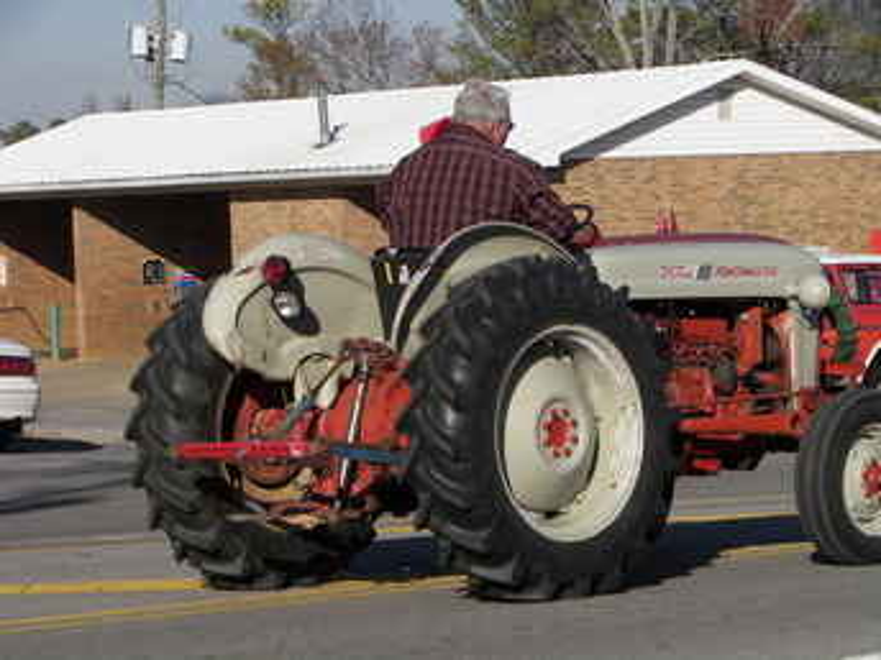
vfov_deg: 10.7
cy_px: 330
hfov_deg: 14.3
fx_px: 3512
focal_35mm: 138
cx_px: 440
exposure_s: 1/800
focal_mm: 22.8
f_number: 4.5
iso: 64
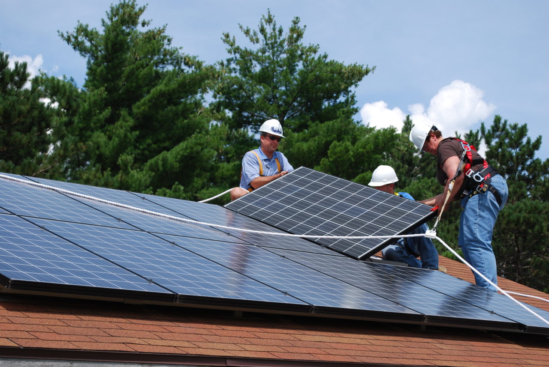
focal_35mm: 82
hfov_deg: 24.6
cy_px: 184
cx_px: 274
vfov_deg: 16.6
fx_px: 1260
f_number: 8
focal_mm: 55
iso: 100
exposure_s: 1/250
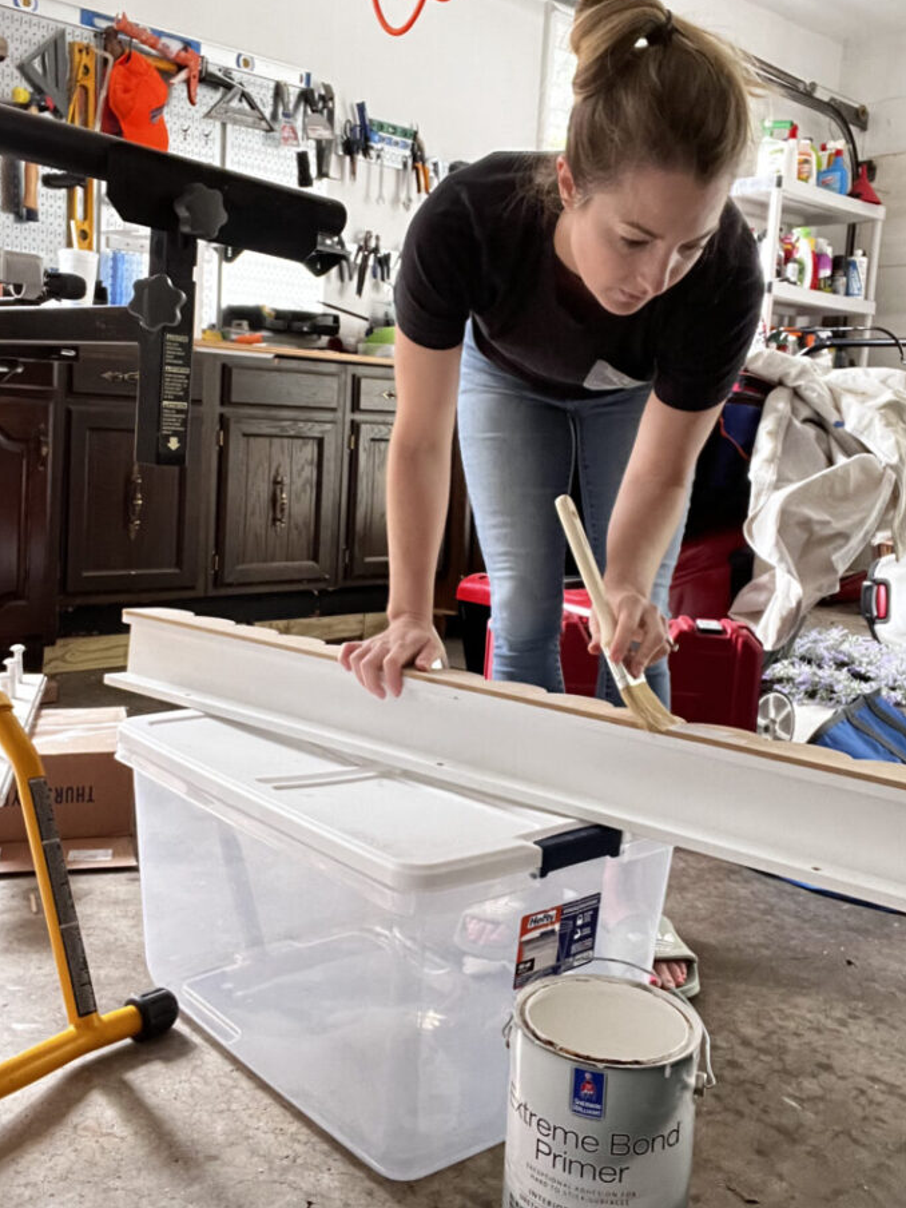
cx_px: 437
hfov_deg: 41.8
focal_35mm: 34
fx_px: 1187
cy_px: 547
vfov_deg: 53.9
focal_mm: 2.71
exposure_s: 1/40
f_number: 2.2
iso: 320
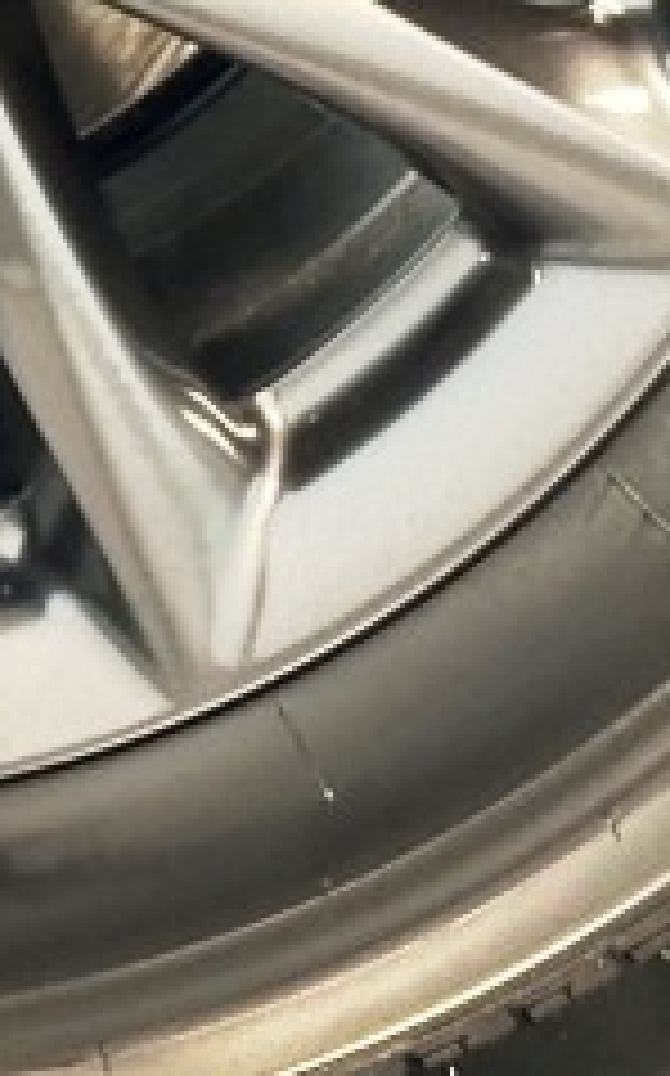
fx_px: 6381
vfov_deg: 9.4
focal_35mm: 218
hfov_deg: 6.0
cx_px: -292
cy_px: -365
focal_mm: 6.86
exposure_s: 1/24
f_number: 1.78
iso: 640
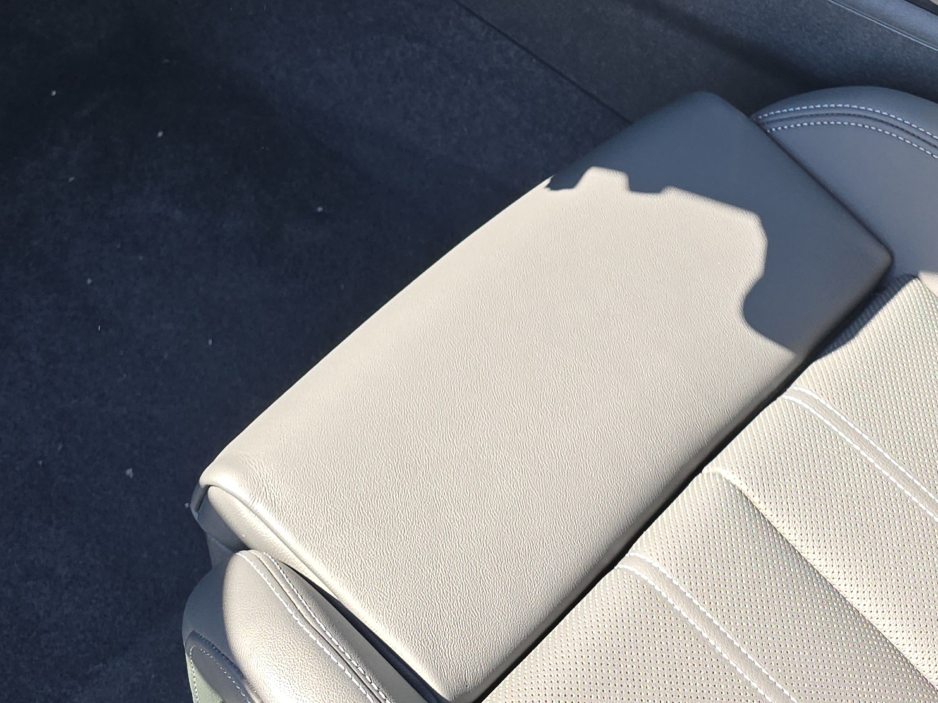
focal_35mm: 62
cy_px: -150
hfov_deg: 31.2
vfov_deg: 21.8
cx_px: 516
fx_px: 1680
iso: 32
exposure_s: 1/180
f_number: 1.7
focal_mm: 6.3
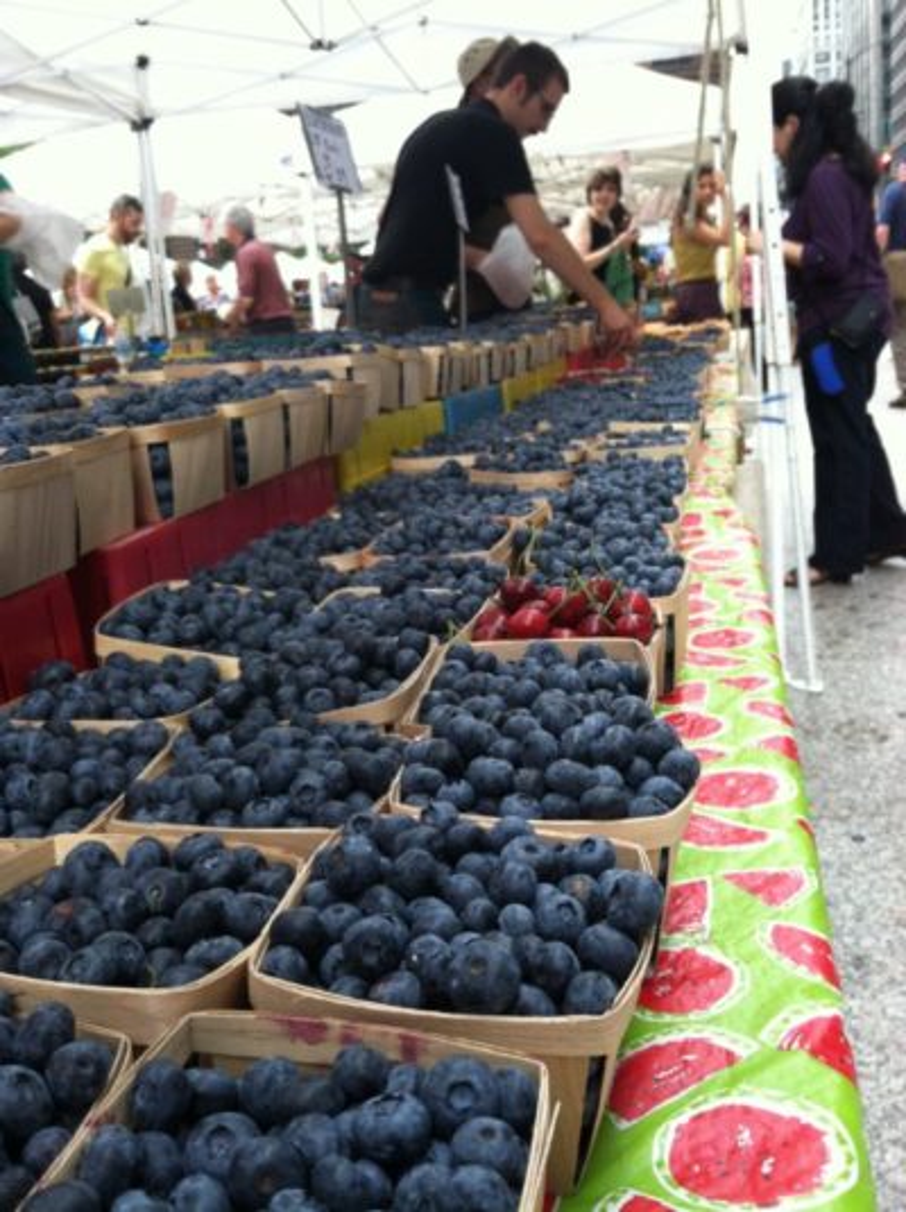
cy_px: 606
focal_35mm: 35
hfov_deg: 40.6
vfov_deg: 52.7
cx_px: 453
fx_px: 1224
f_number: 2.8
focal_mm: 3.85
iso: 80
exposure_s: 1/40
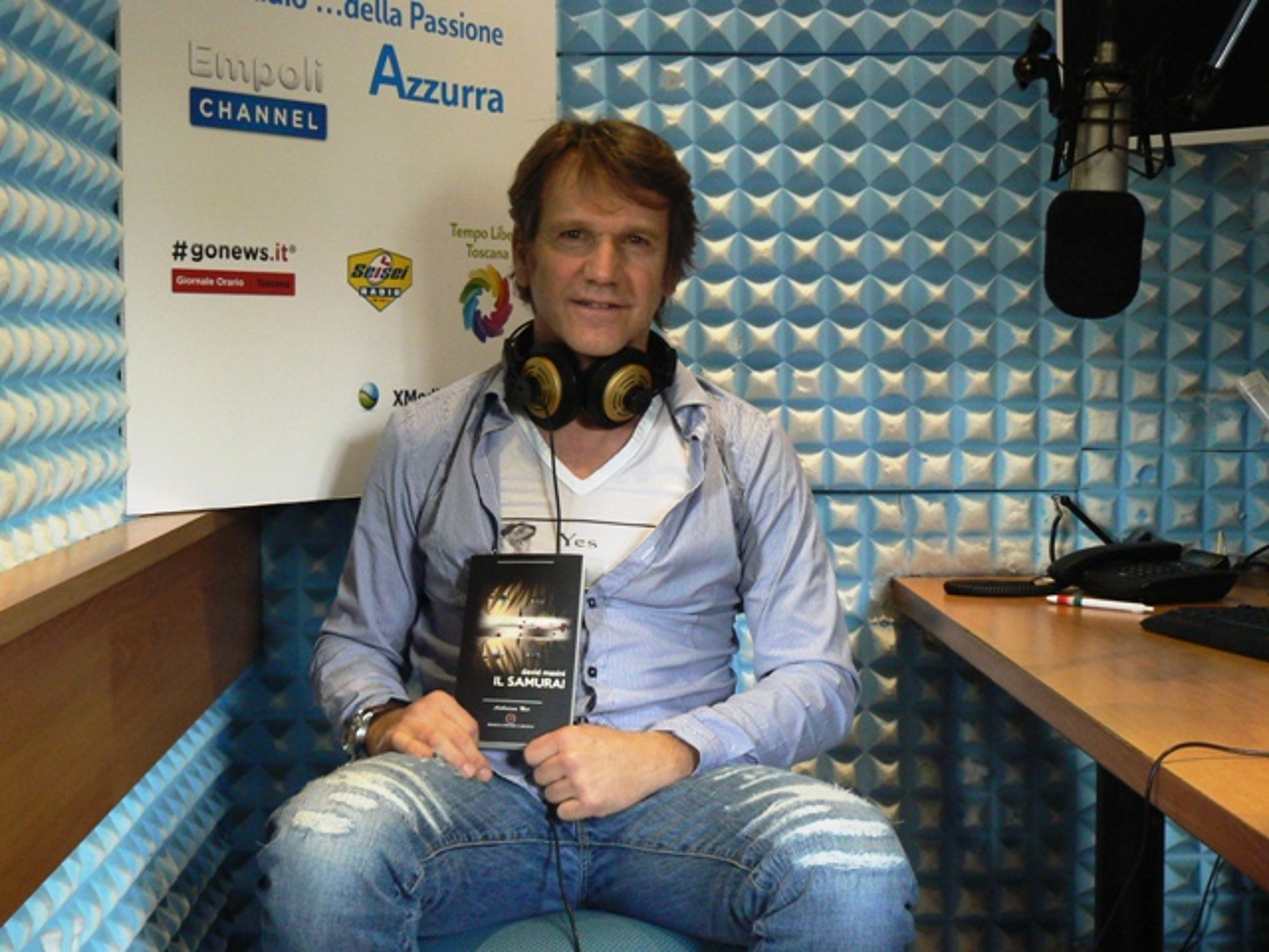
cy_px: 476
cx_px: 634
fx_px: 1906
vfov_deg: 28.0
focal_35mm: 52
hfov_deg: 36.8
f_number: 2.8
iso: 200
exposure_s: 1/13
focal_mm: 8.7
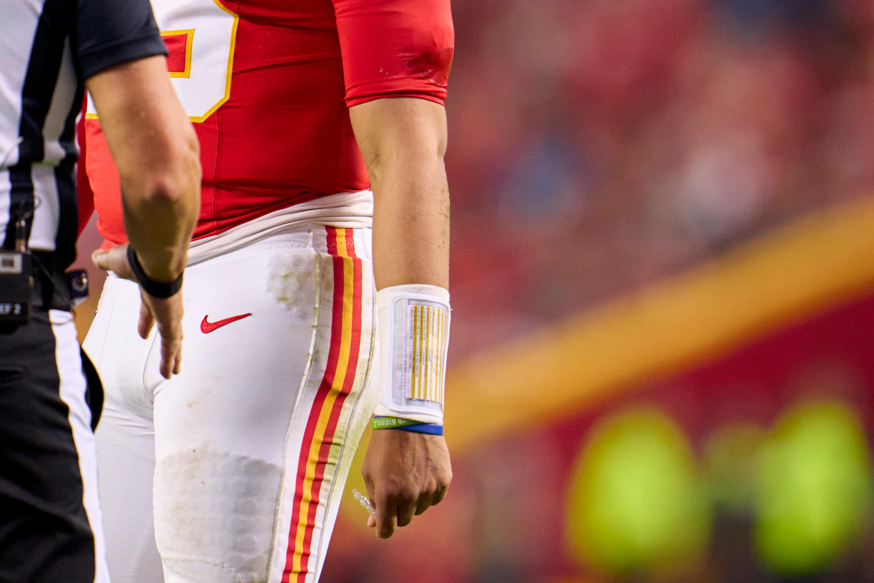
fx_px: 20439
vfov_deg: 1.6
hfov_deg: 2.4
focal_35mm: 842
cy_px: 61
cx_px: 386
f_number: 2.8
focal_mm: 400
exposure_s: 1/2000
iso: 3200
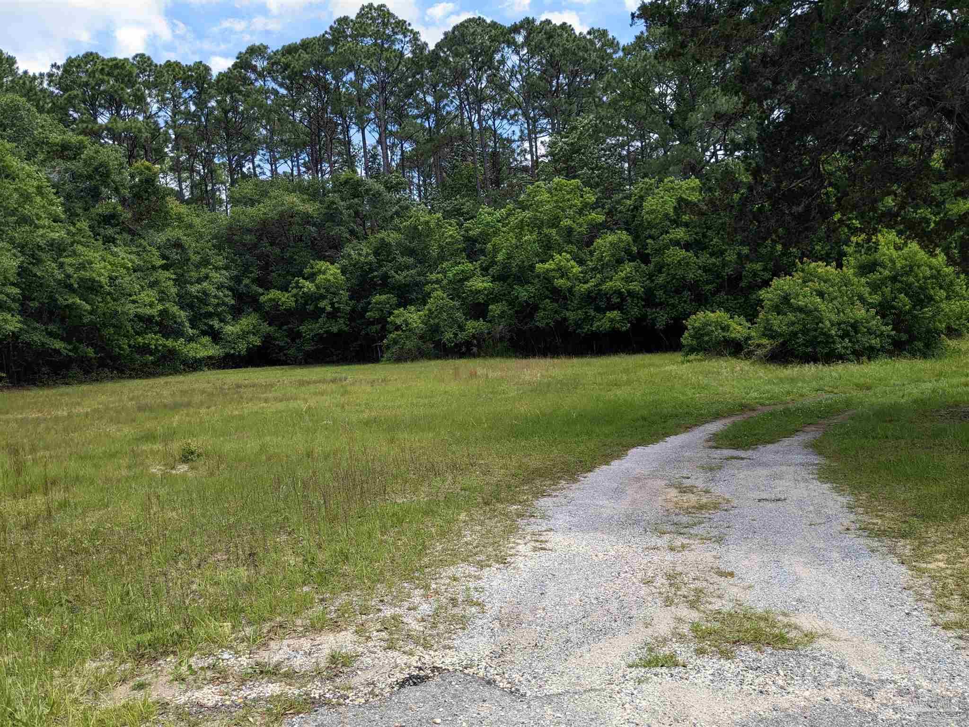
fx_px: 756
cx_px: 484
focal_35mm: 27
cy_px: 364
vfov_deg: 51.4
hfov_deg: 65.3
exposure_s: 1/1560
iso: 41
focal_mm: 4.38
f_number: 1.73
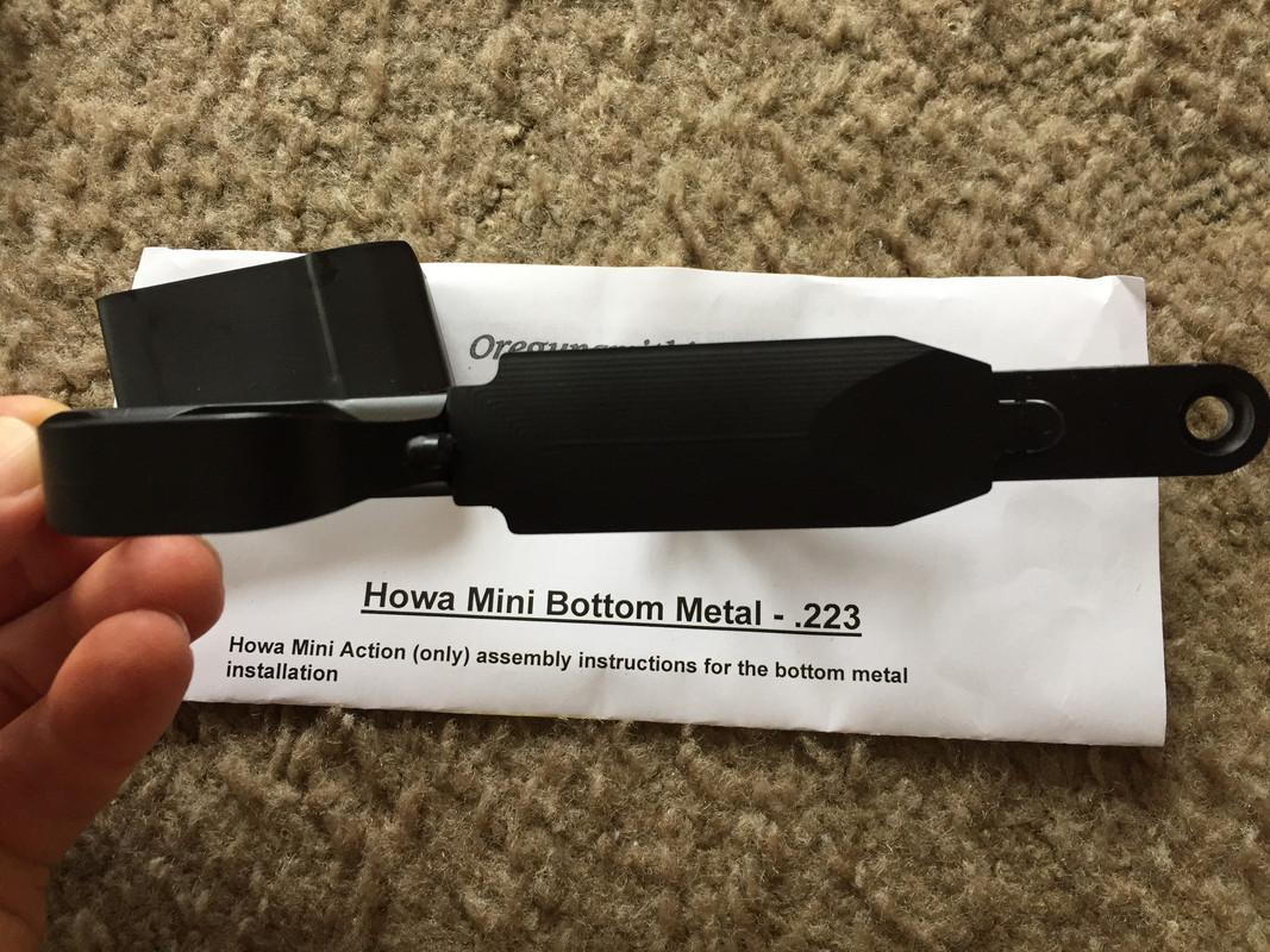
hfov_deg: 61.7
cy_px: 476
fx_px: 1064
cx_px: 635
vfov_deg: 48.2
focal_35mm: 29
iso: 40
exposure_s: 1/30
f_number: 2.2
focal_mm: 4.15
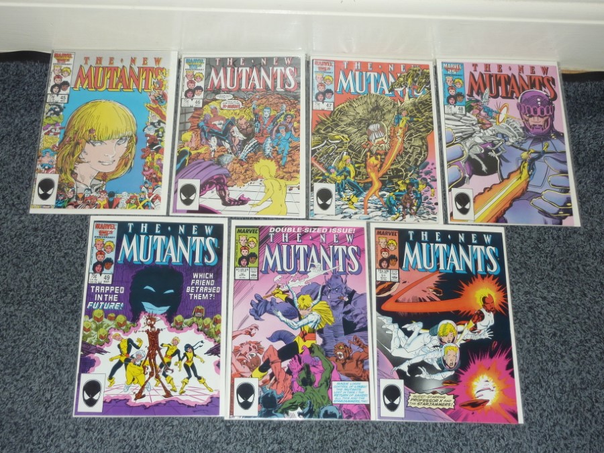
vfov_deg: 28.0
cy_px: 226
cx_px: 302
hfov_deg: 36.8
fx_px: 907
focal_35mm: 52
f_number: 3.8
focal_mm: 8.5
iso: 125
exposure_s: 1/30
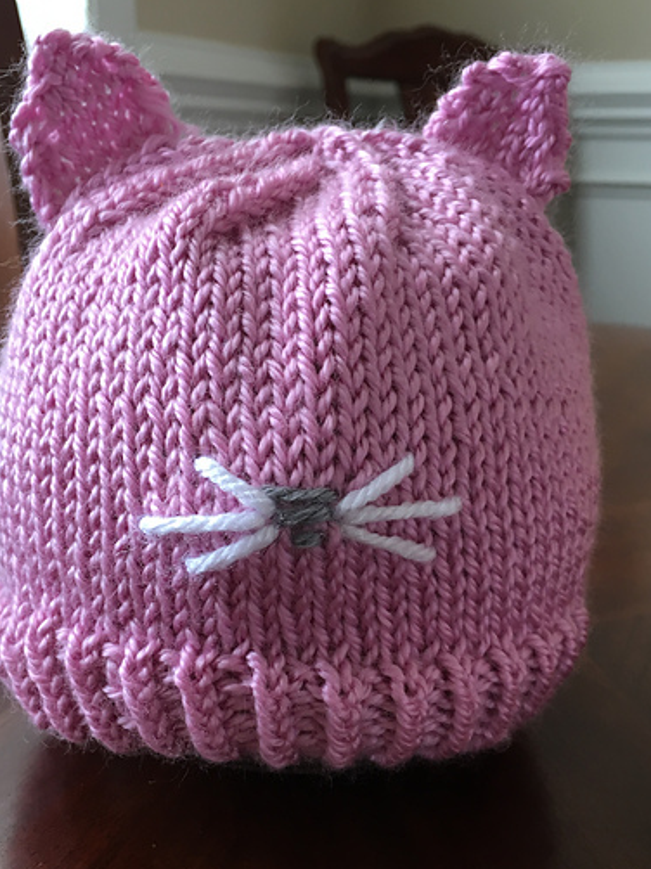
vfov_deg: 50.1
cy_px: 464
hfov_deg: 38.6
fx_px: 929
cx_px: 308
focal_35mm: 37
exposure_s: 1/30
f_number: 2.2
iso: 64
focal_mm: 4.15
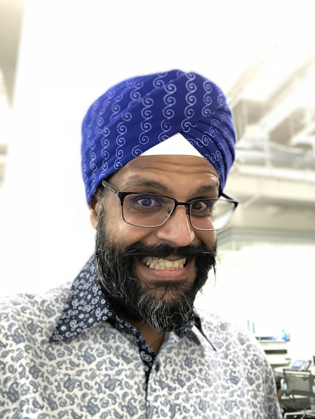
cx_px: 158
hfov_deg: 44.2
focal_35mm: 32
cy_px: 210
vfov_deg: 56.8
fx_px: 388
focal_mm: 2.87
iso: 160
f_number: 2.2
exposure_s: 1/16
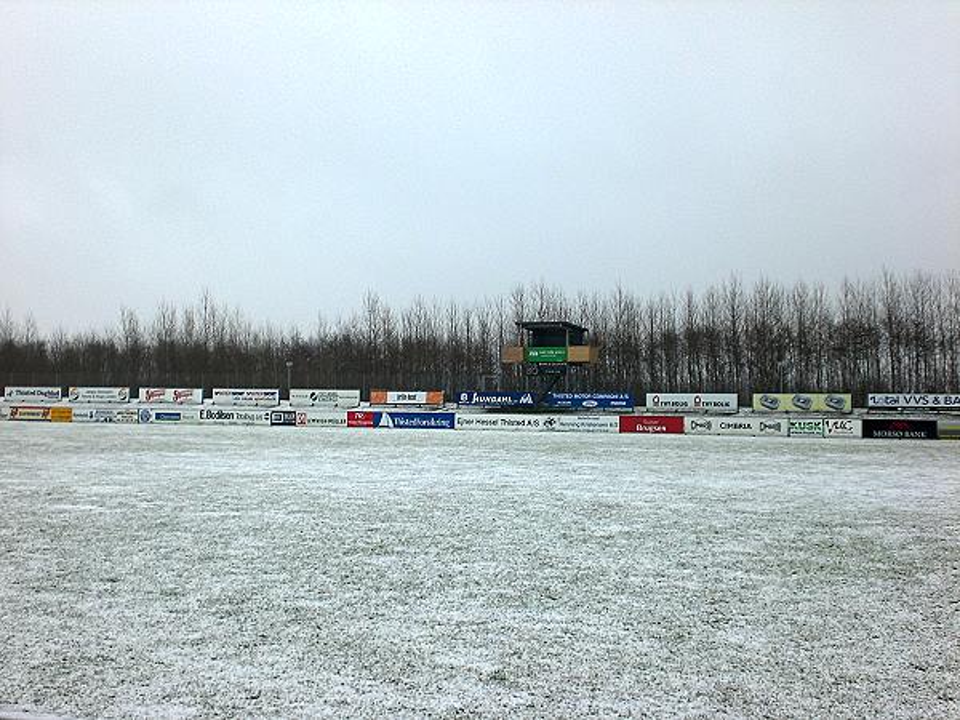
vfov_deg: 28.6
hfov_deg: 37.5
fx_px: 1414
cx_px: 480
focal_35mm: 51
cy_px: 360
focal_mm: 8.44
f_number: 3.6
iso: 50
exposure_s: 1/160
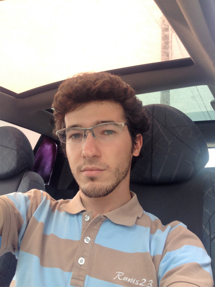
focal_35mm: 35
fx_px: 290
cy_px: 144
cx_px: 108
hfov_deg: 40.7
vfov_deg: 52.6
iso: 50
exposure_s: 1/120
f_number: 2.4
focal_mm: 4.28
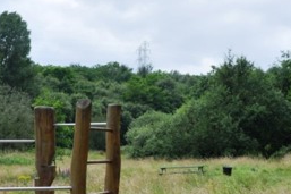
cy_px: 134
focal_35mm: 92
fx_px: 744
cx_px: 159
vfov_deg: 14.8
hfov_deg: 22.1
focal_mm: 27
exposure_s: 1/125
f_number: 11
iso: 200
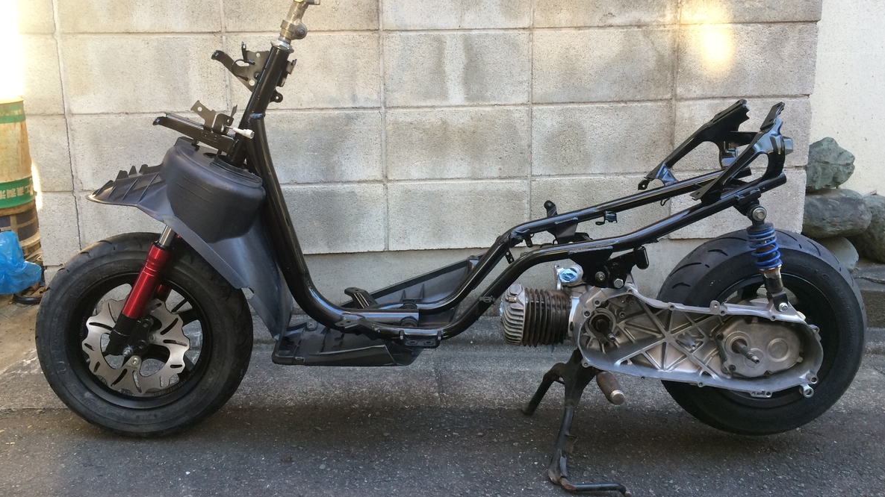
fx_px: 751
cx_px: 447
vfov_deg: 36.5
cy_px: 192
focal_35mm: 32
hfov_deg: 61.0
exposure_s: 1/40
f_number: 2.2
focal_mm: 4.15
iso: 40
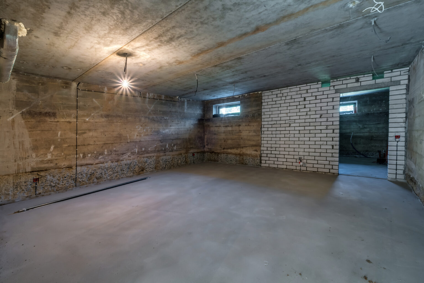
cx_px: 212
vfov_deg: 77.3
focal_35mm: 15
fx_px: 177
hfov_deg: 100.4
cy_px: 142
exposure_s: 2.5
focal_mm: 10
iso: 200
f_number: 11
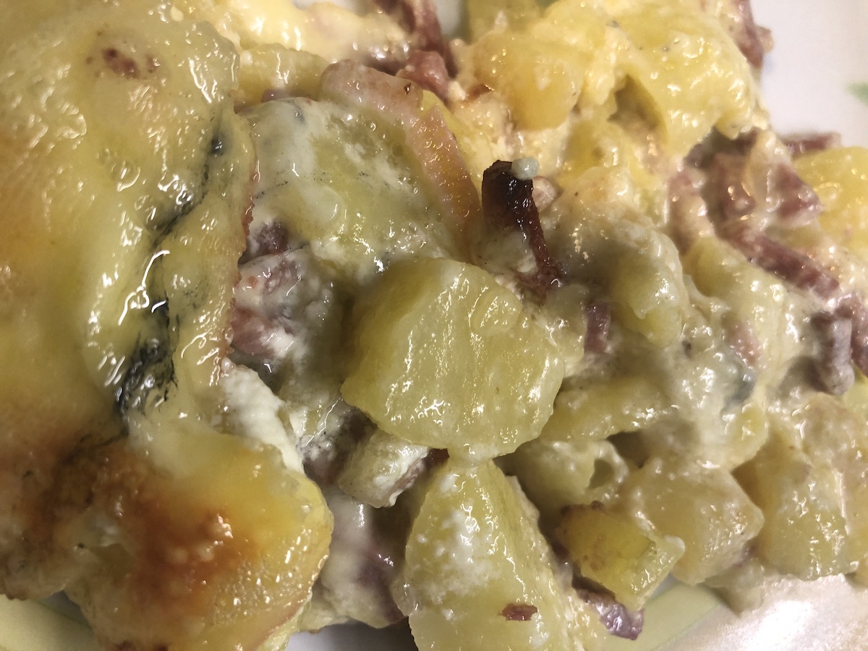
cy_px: 326
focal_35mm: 28
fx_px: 702
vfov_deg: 49.7
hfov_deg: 63.4
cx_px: 434
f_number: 1.8
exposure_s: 1/25
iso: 40
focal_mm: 4
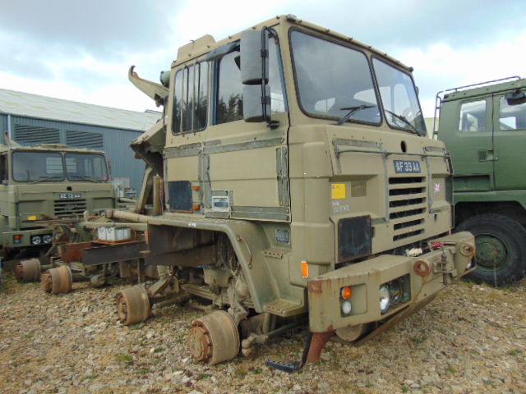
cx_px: 263
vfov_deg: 54.9
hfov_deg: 69.4
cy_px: 197
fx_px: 380
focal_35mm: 25
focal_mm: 4.5
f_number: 3
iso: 80
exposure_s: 1/400
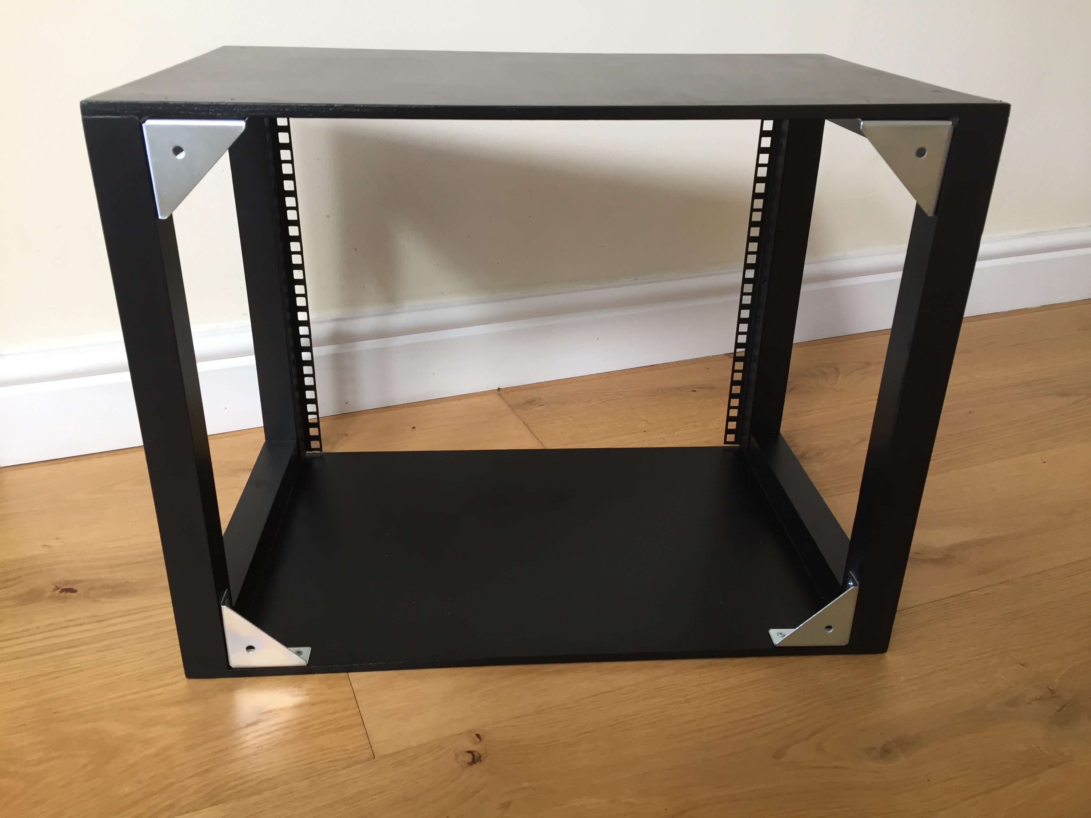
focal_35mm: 29
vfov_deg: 48.2
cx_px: 546
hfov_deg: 61.7
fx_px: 914
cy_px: 409
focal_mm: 4.15
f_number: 2.2
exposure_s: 1/33
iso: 80
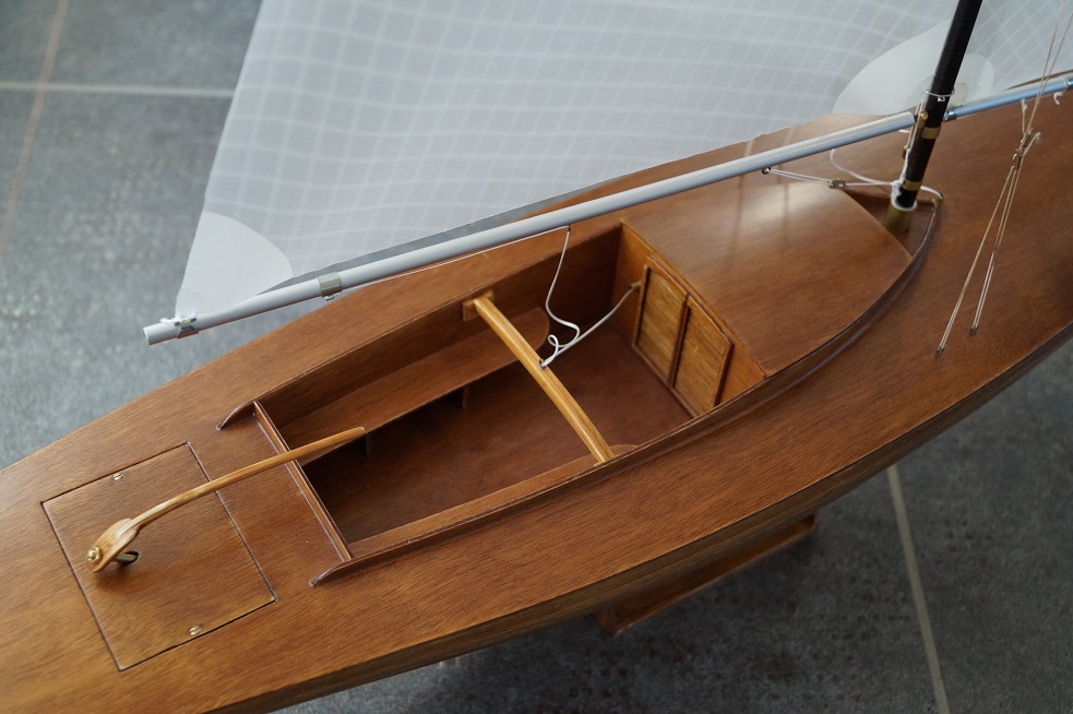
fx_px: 1340
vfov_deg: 29.8
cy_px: 357
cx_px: 536
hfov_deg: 43.6
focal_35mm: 45
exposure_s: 1/160
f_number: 4.5
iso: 800
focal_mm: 30
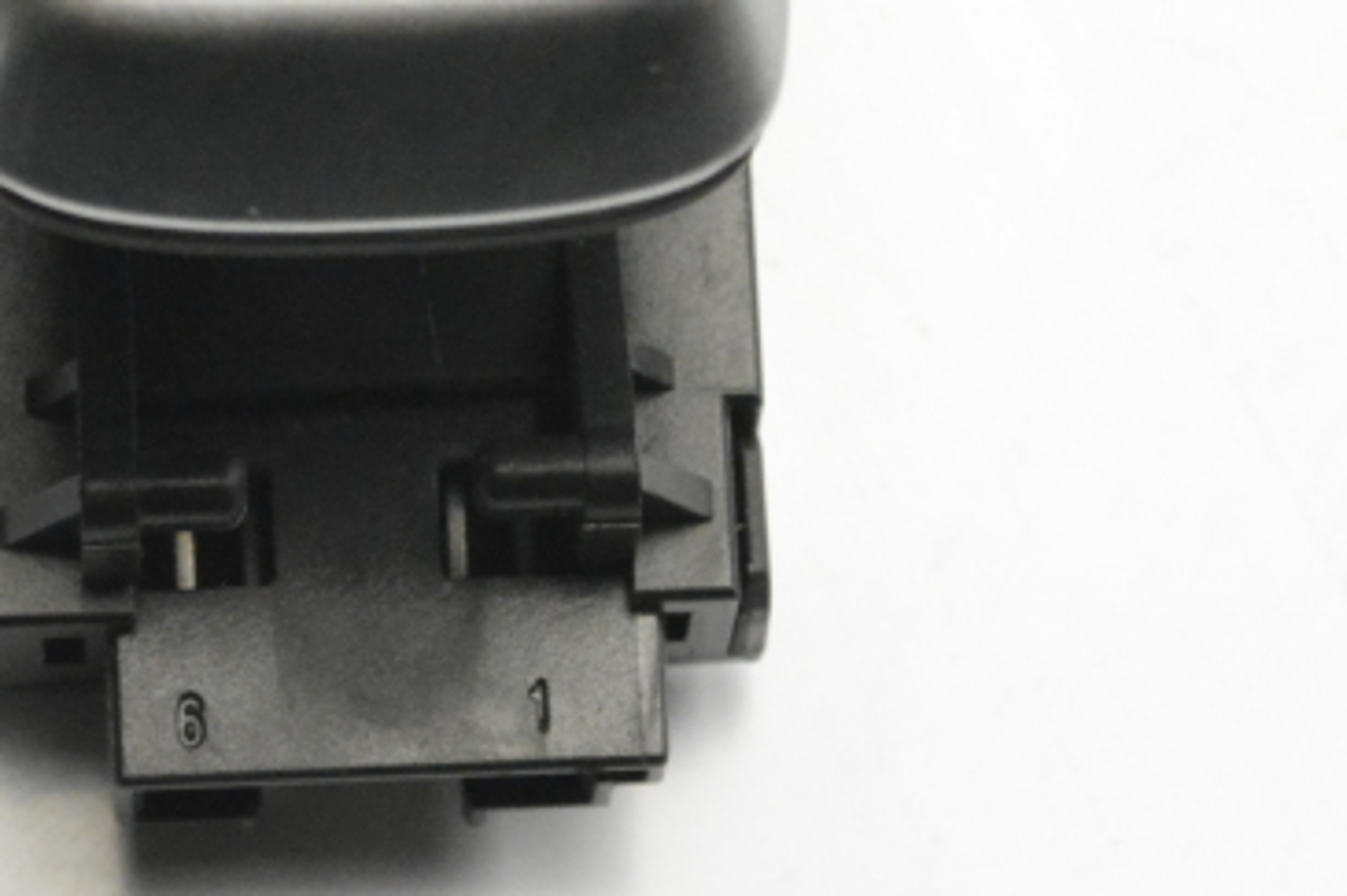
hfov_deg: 8.9
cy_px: -181
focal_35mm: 231
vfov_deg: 5.9
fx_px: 8654
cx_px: 413
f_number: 10
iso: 6400
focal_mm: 55
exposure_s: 1/400
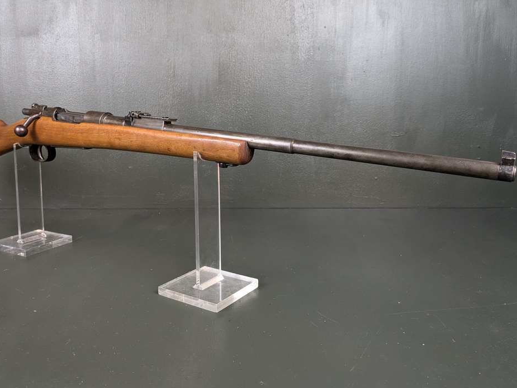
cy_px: 170
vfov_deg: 48.1
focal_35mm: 29
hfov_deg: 61.4
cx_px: 227
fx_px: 433
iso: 236
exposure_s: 1/24
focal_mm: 5.43
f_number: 1.89
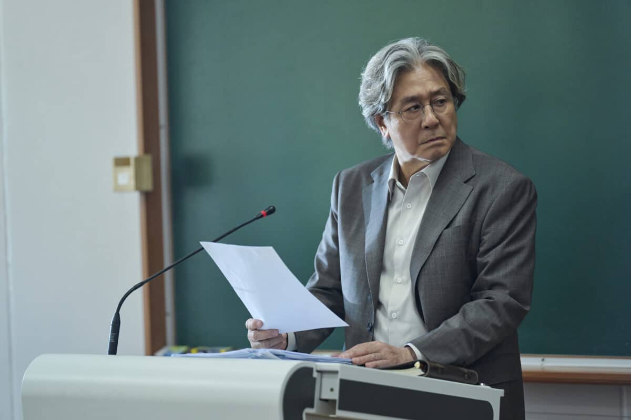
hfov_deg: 14.9
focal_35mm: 138
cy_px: 210
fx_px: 2419
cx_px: 316
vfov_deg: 9.9
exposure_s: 1/320
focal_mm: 138
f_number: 2.8
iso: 1250
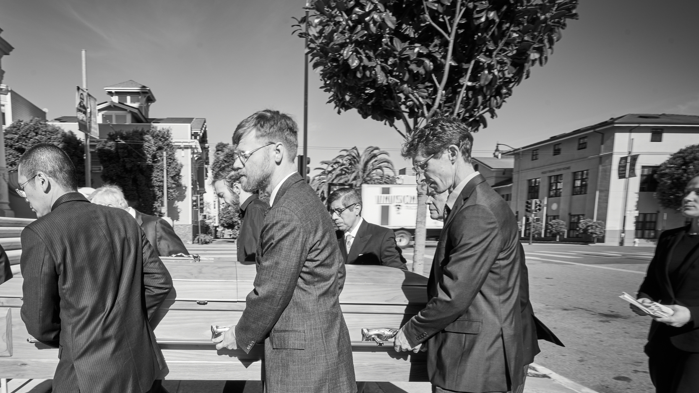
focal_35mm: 24
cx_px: 243
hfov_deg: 74.4
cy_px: 285
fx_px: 445
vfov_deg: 46.3
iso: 250
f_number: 14
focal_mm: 16
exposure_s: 1/100
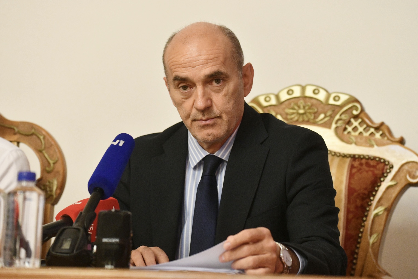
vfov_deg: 9.9
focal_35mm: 138
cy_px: 133
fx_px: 1602
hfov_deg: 14.9
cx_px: 211
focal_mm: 130
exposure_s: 1/250
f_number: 4
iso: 6400
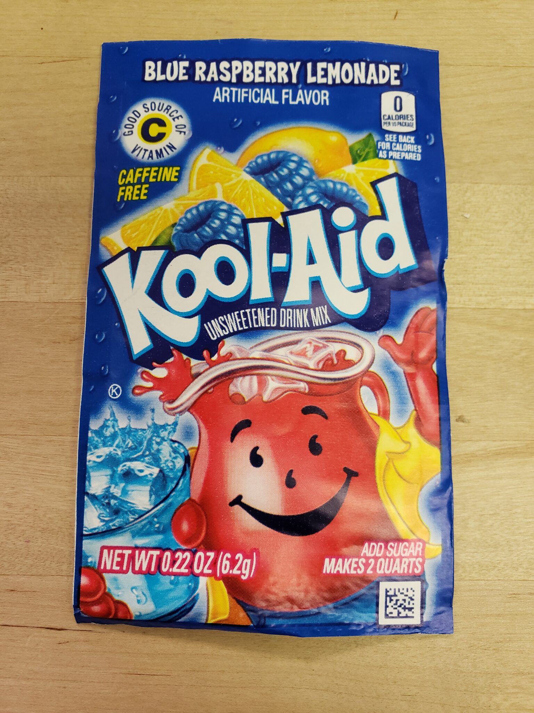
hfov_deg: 53.1
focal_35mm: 26
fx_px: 535
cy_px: 356
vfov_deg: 67.3
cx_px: 267
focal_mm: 4.3
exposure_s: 1/60
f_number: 2.4
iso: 320
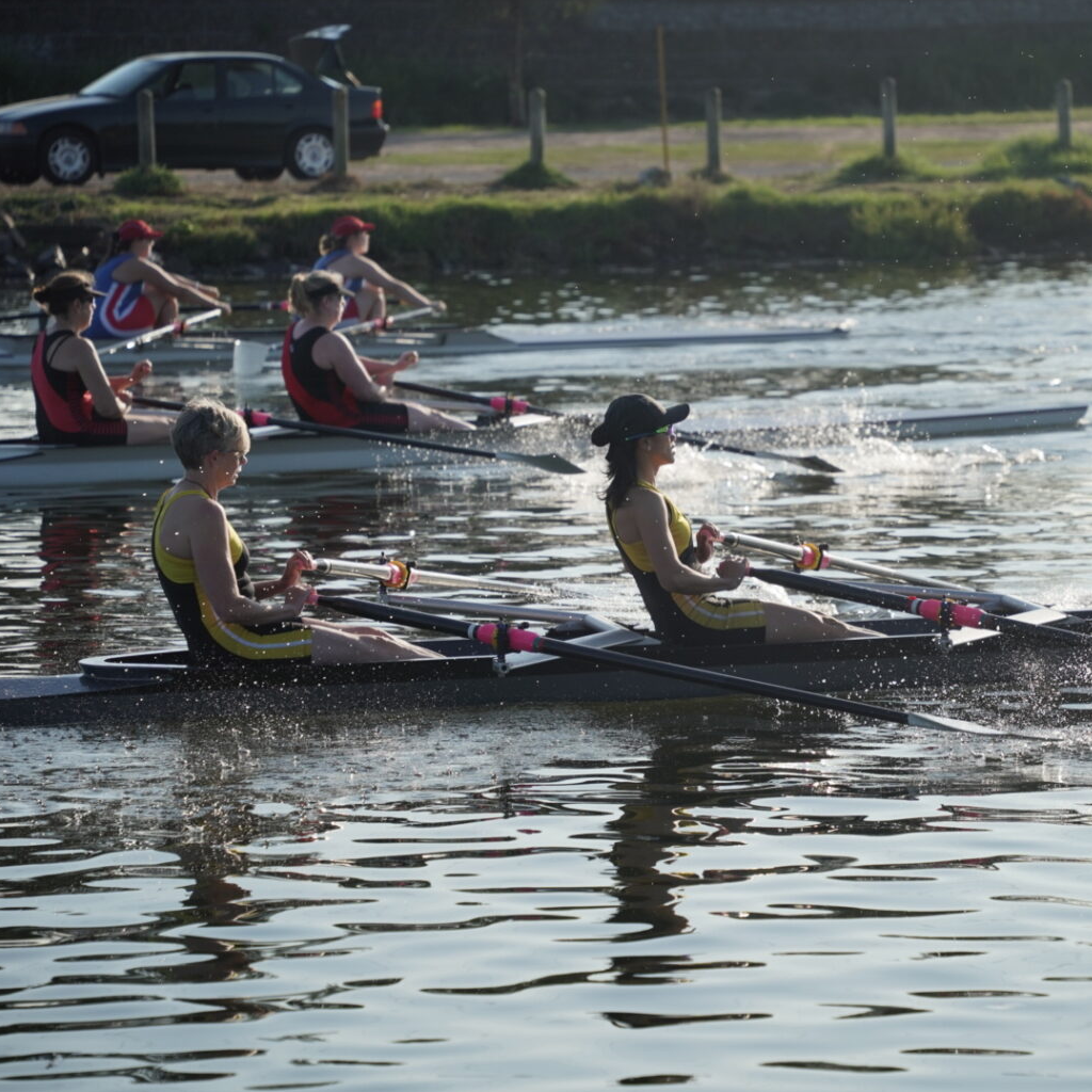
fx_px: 6282
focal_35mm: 176
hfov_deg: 9.9
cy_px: 545
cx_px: 797
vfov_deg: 9.9
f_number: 5
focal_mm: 138
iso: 250
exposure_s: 1/2000
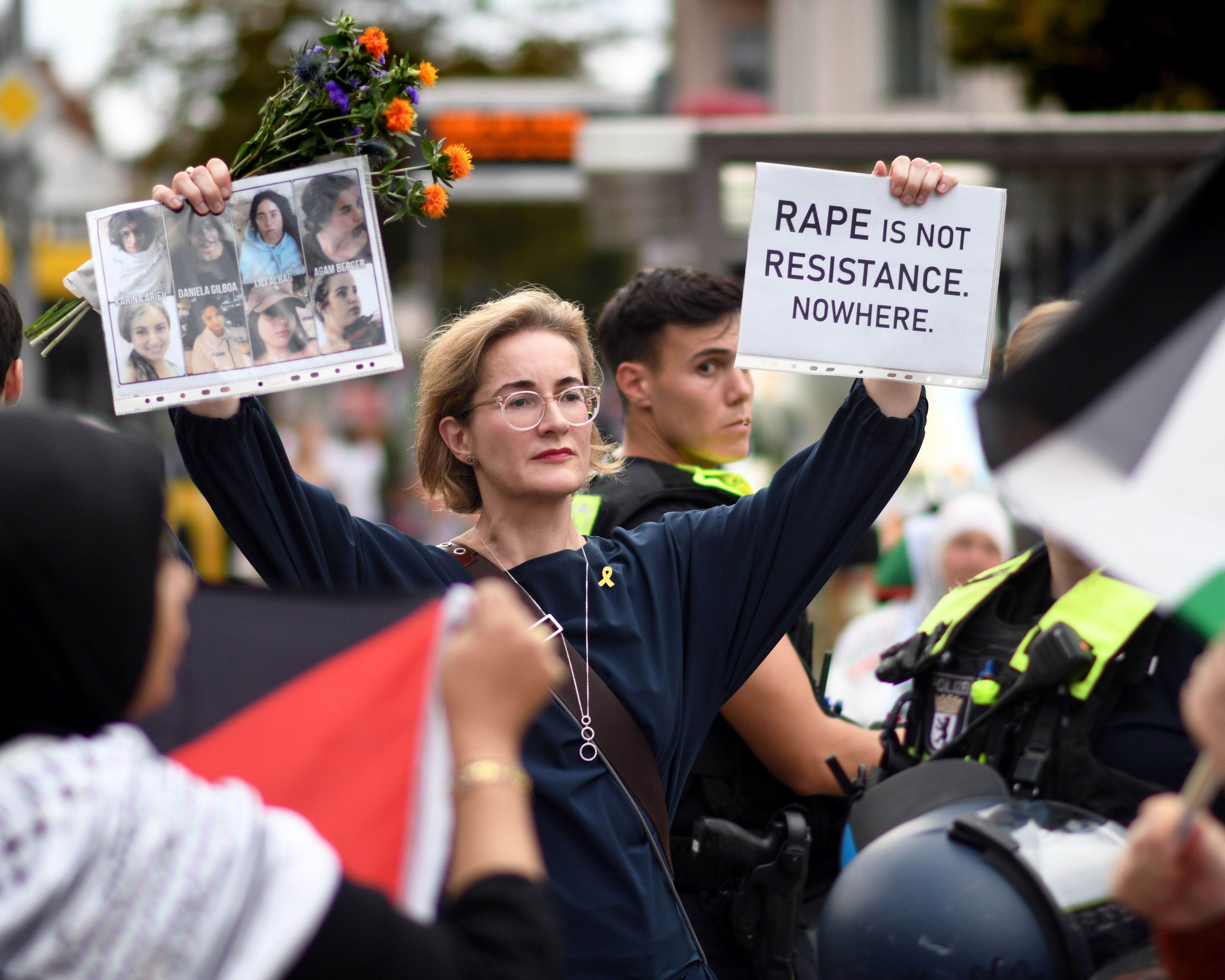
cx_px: 625
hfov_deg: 13.3
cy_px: 491
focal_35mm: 145
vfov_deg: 10.7
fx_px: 5241
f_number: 1.8
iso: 250
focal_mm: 85
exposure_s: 1/640
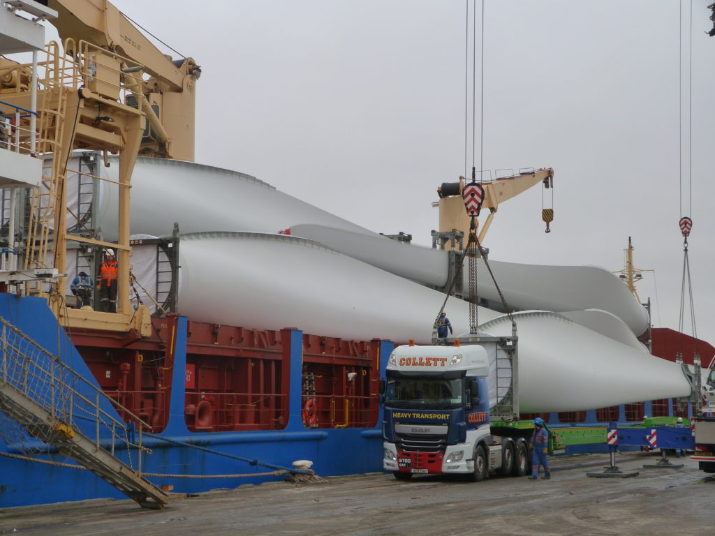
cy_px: 268
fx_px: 1322
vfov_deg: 22.9
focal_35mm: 64
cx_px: 358
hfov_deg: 30.3
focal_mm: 11.6
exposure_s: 1/100
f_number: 3.3
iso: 125
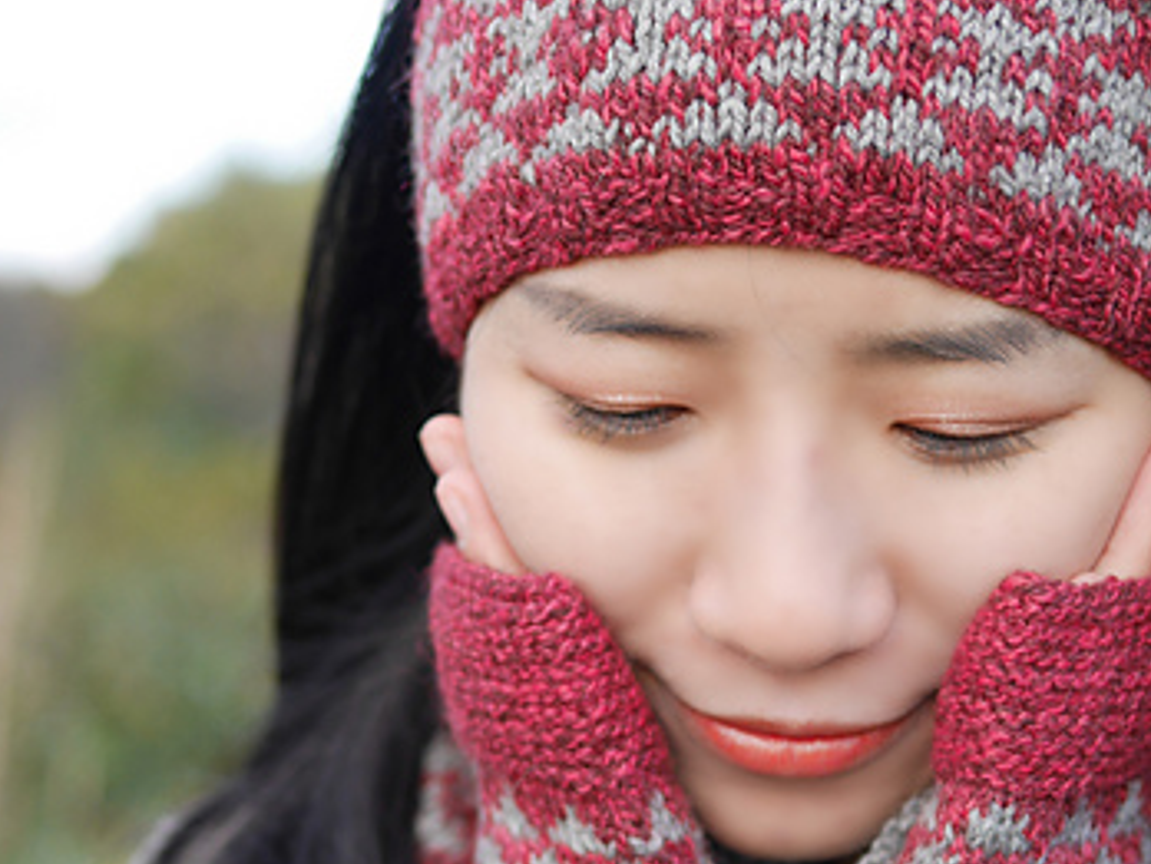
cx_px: 585
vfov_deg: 15.9
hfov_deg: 21.3
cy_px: 695
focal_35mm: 92
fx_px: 3059
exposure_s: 1/640
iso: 200
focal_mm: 25
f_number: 2
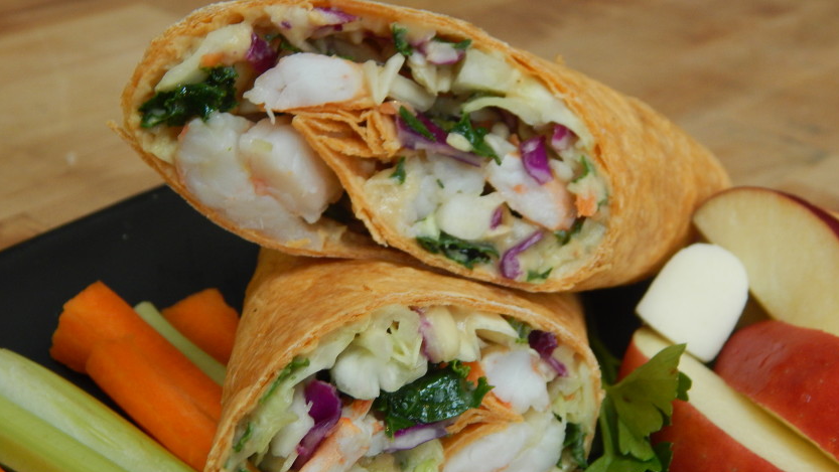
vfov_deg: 18.0
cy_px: 277
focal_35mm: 67
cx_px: 421
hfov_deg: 31.4
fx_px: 1491
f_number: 4
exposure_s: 1/30
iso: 250
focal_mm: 10.9
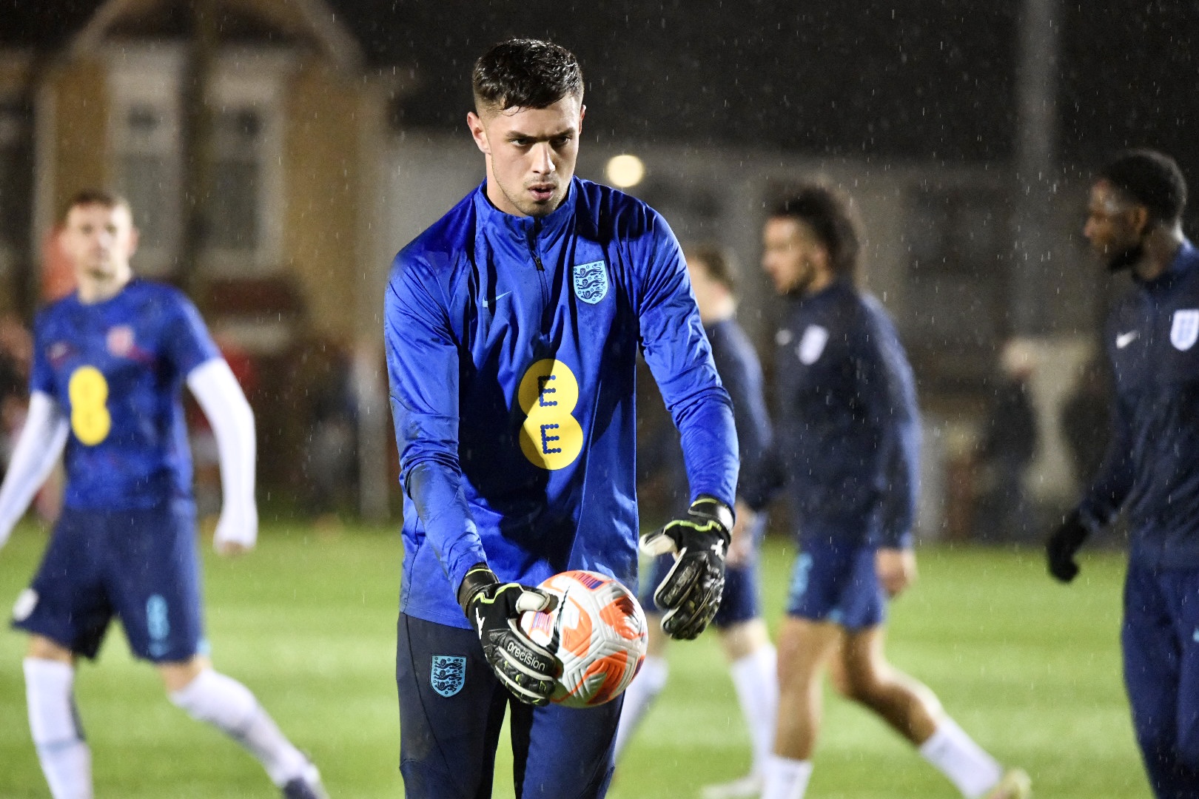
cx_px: 600
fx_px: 11989
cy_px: 400
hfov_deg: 5.7
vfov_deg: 3.8
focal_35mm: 360
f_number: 5.6
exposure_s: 1/400
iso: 14400
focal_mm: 360
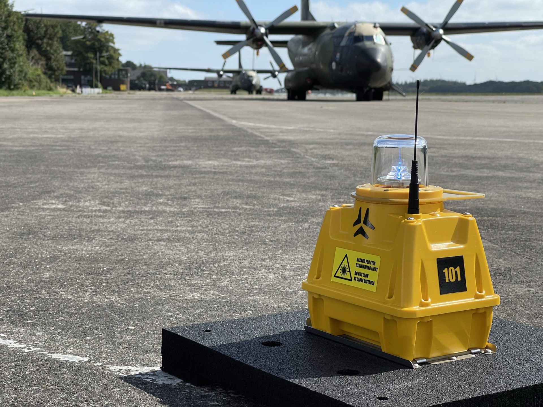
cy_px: 204
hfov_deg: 30.3
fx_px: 1004
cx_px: 272
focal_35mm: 64
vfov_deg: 22.9
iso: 20
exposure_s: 1/1233
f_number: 2.2
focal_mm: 7.5
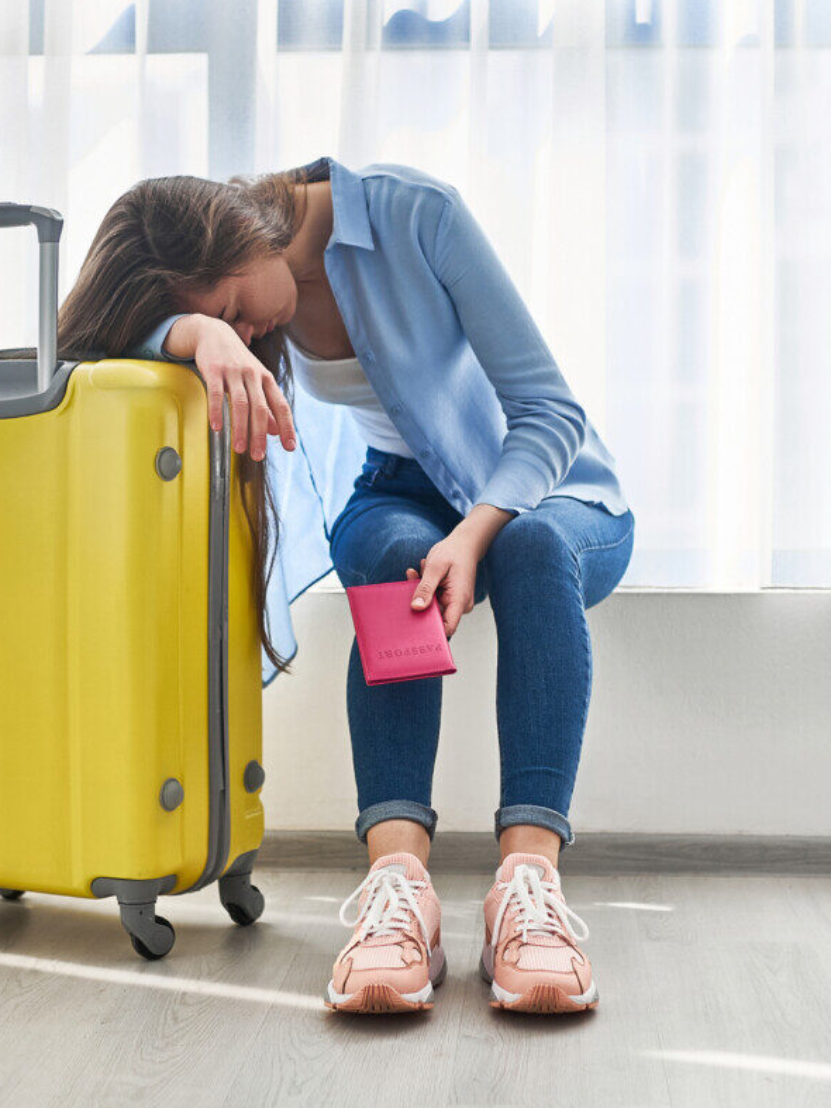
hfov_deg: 22.2
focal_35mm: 66
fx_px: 2113
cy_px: 558
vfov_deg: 29.4
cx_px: 534
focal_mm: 30
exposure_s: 1/250
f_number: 1.8
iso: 200
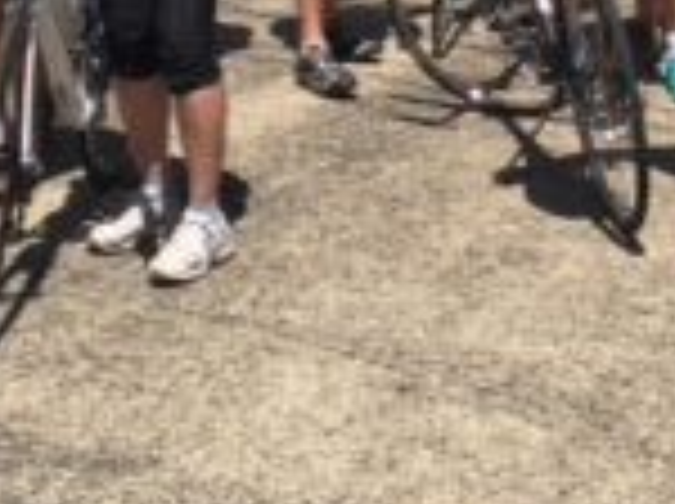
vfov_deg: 11.0
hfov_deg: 15.7
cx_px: 608
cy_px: -441
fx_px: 2414
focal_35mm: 124
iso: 25
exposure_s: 1/1789
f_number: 2.2
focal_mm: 4.15
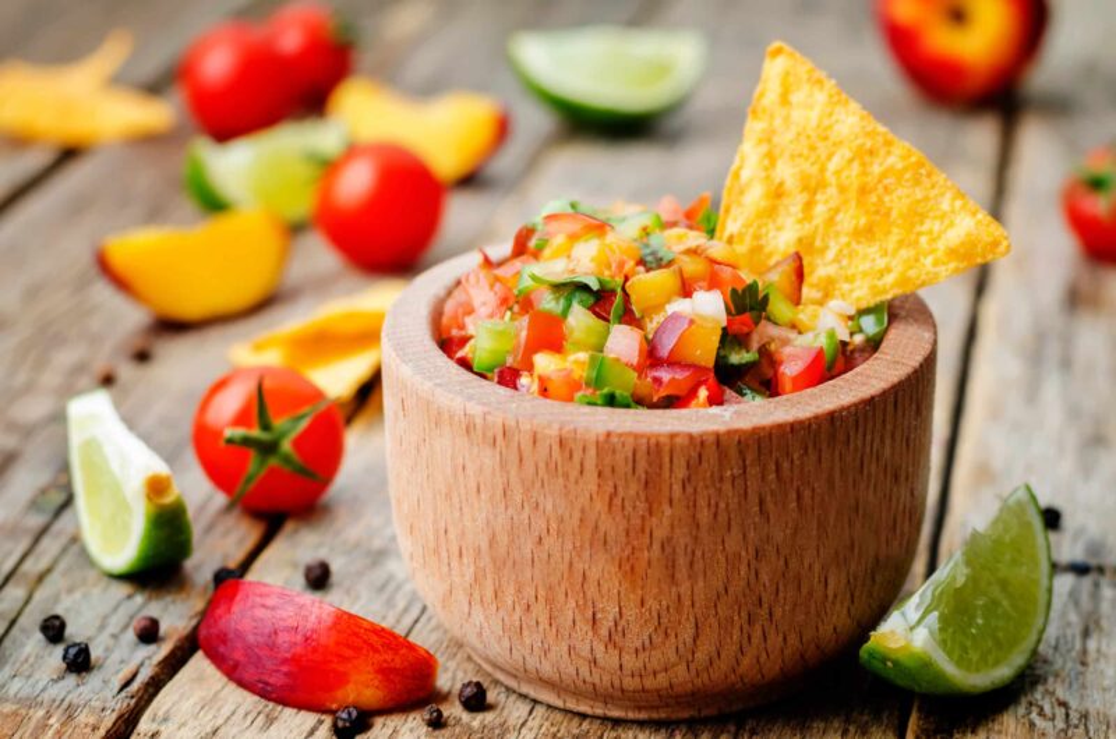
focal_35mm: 75
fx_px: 2320
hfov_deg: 27.0
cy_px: 370
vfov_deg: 18.1
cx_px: 558
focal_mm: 50
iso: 100
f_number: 5
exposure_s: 1/30
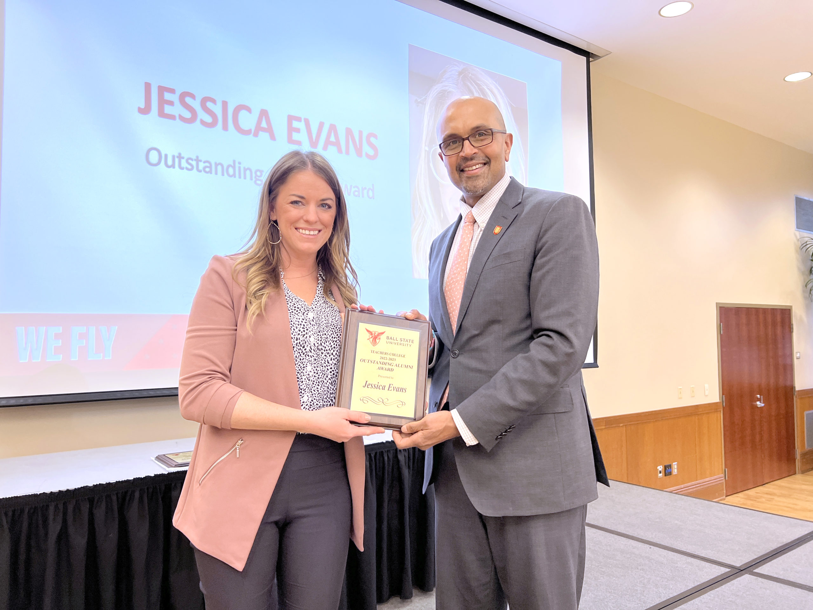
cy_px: 305
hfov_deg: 67.3
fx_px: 611
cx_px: 406
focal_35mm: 26
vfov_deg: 53.1
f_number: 1.5
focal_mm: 5.7
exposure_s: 1/120
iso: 100
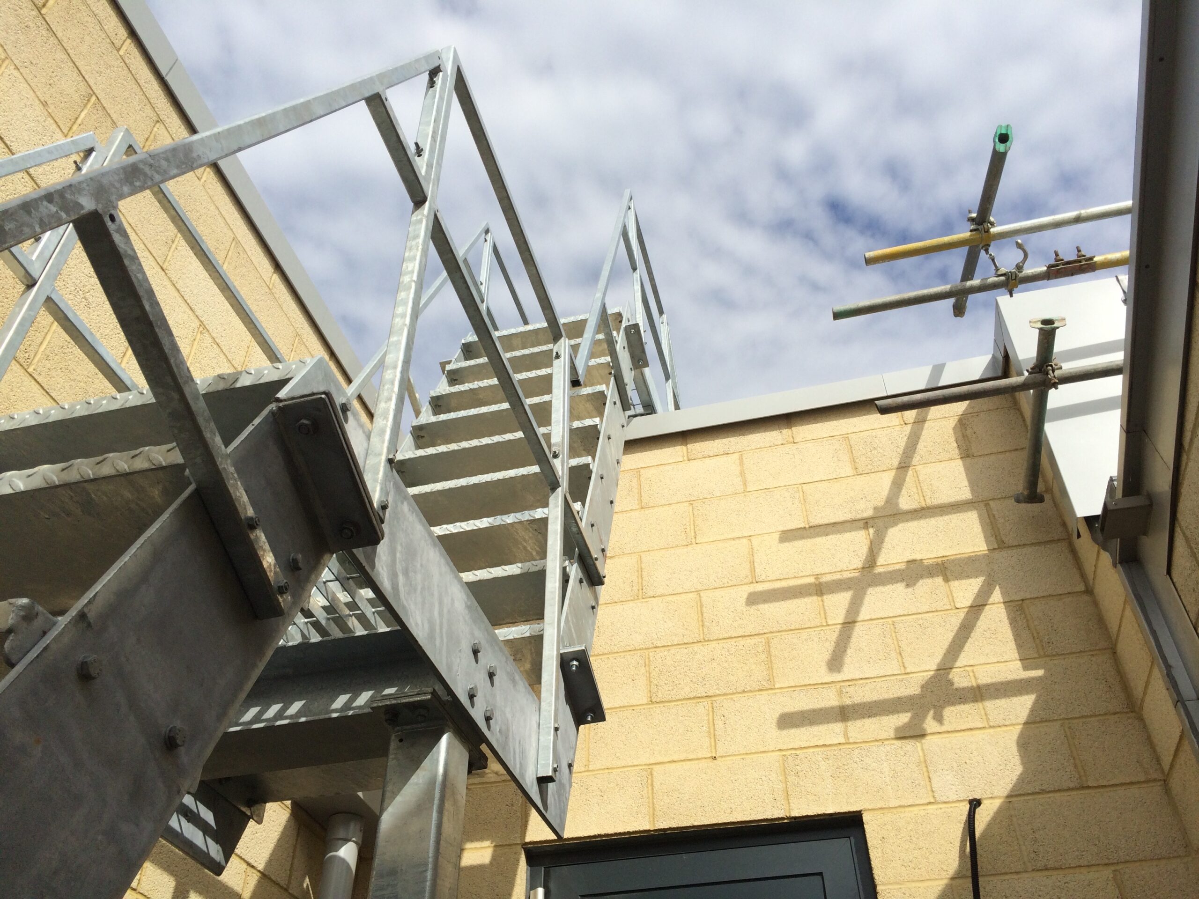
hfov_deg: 61.7
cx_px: 600
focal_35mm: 29
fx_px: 1004
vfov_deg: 48.2
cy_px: 450
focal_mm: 4.15
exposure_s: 1/2933
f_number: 2.2
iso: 32
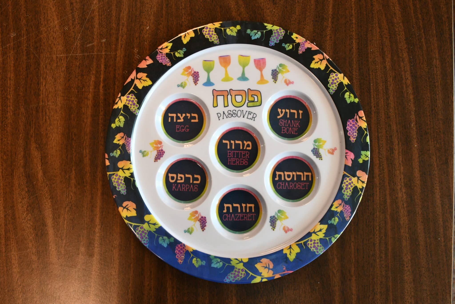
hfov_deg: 48.5
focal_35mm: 40
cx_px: 228
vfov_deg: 33.4
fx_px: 505
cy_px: 152
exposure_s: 1/125
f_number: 3.5
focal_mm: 20
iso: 800
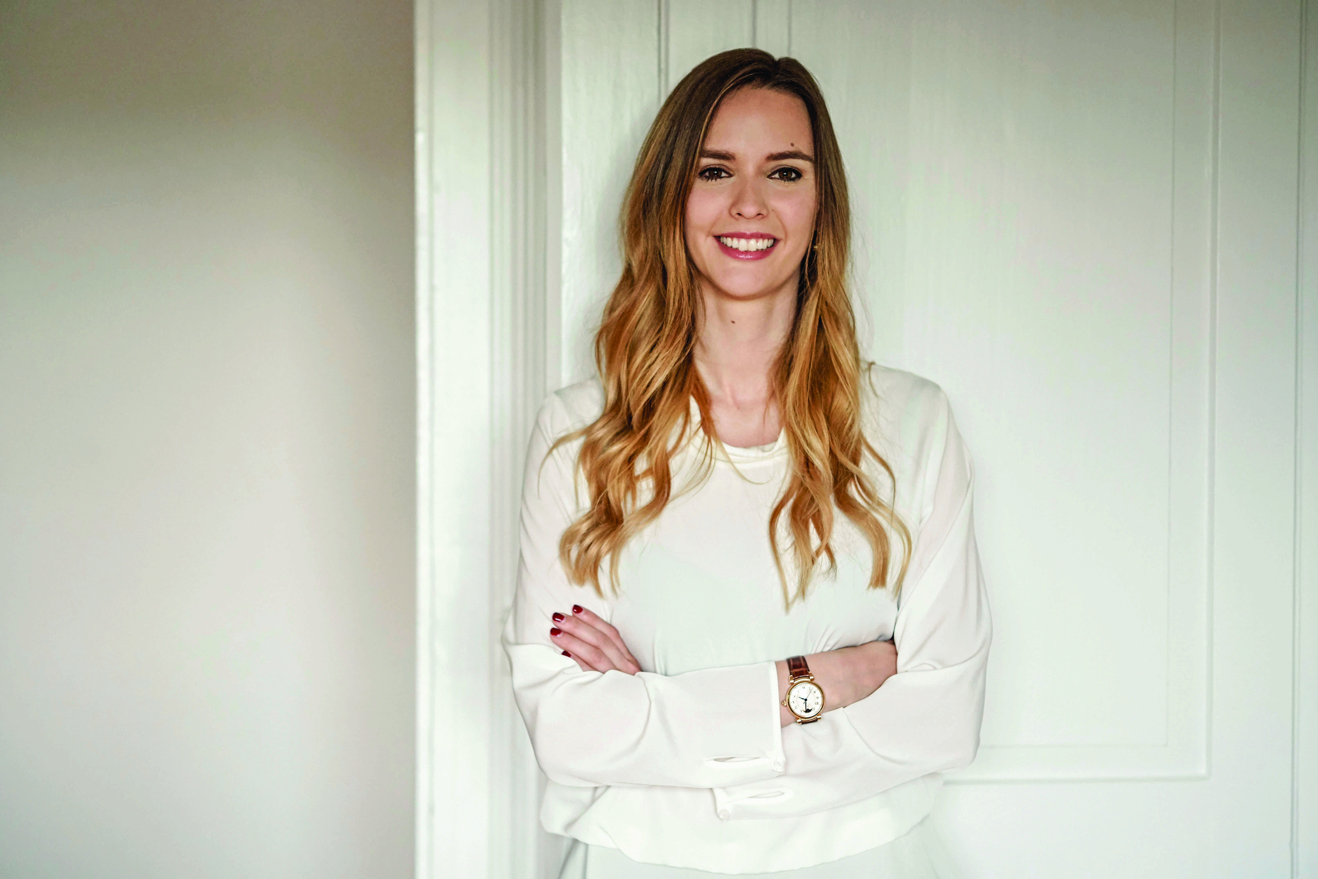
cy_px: 440
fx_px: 2746
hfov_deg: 27.0
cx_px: 659
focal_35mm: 75
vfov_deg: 18.2
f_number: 2
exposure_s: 1/200
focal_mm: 75
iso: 1600
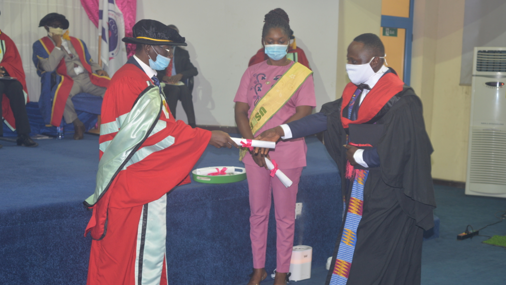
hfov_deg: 39.2
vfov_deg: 22.6
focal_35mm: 53
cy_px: 158
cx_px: 252
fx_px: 711
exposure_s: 1/60
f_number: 4.5
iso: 500
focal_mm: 50
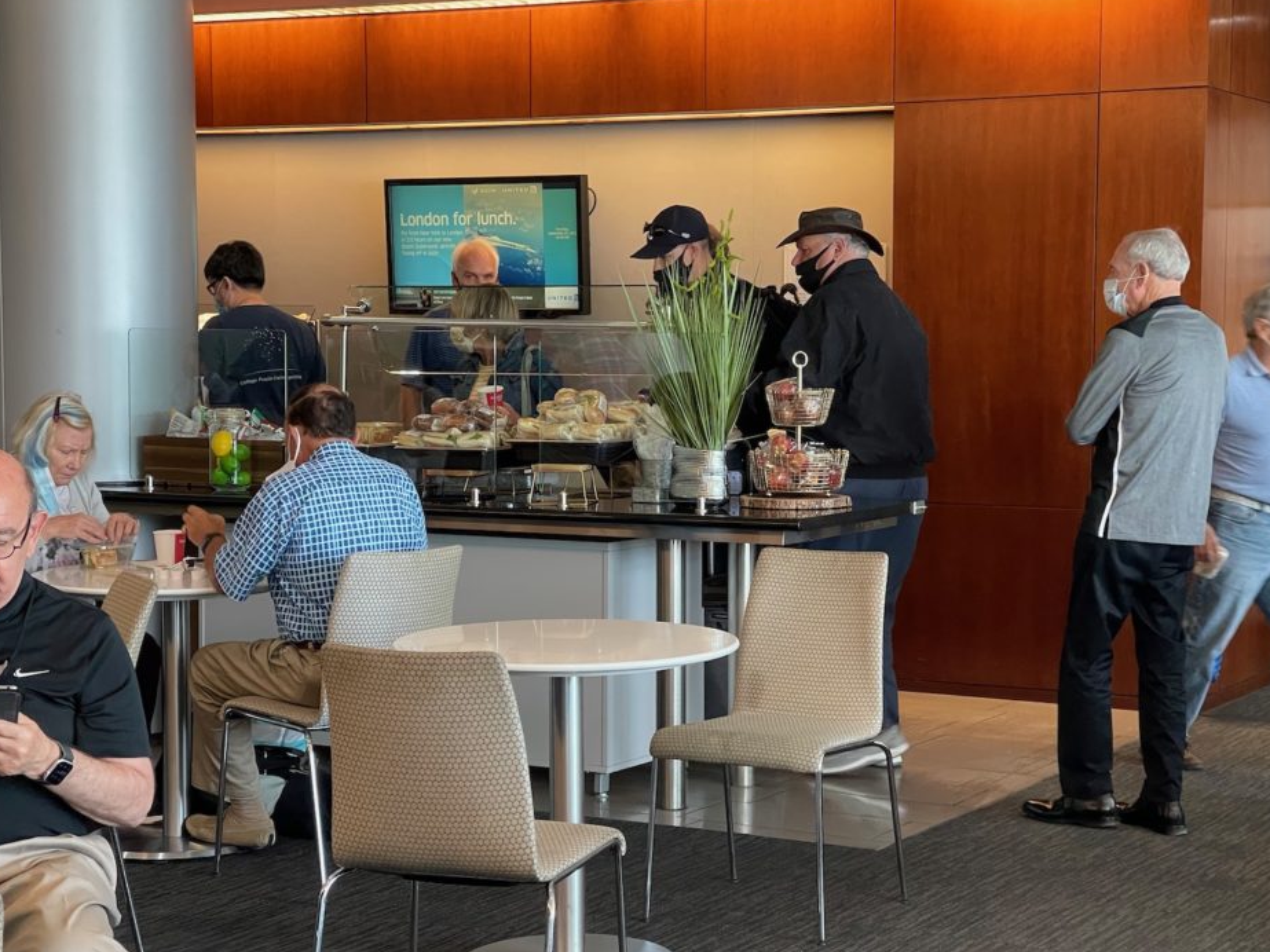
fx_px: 2605
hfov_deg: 27.4
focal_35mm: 71
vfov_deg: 20.7
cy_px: 494
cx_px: 665
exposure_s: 1/60
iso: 250
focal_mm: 7.5
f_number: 2.2
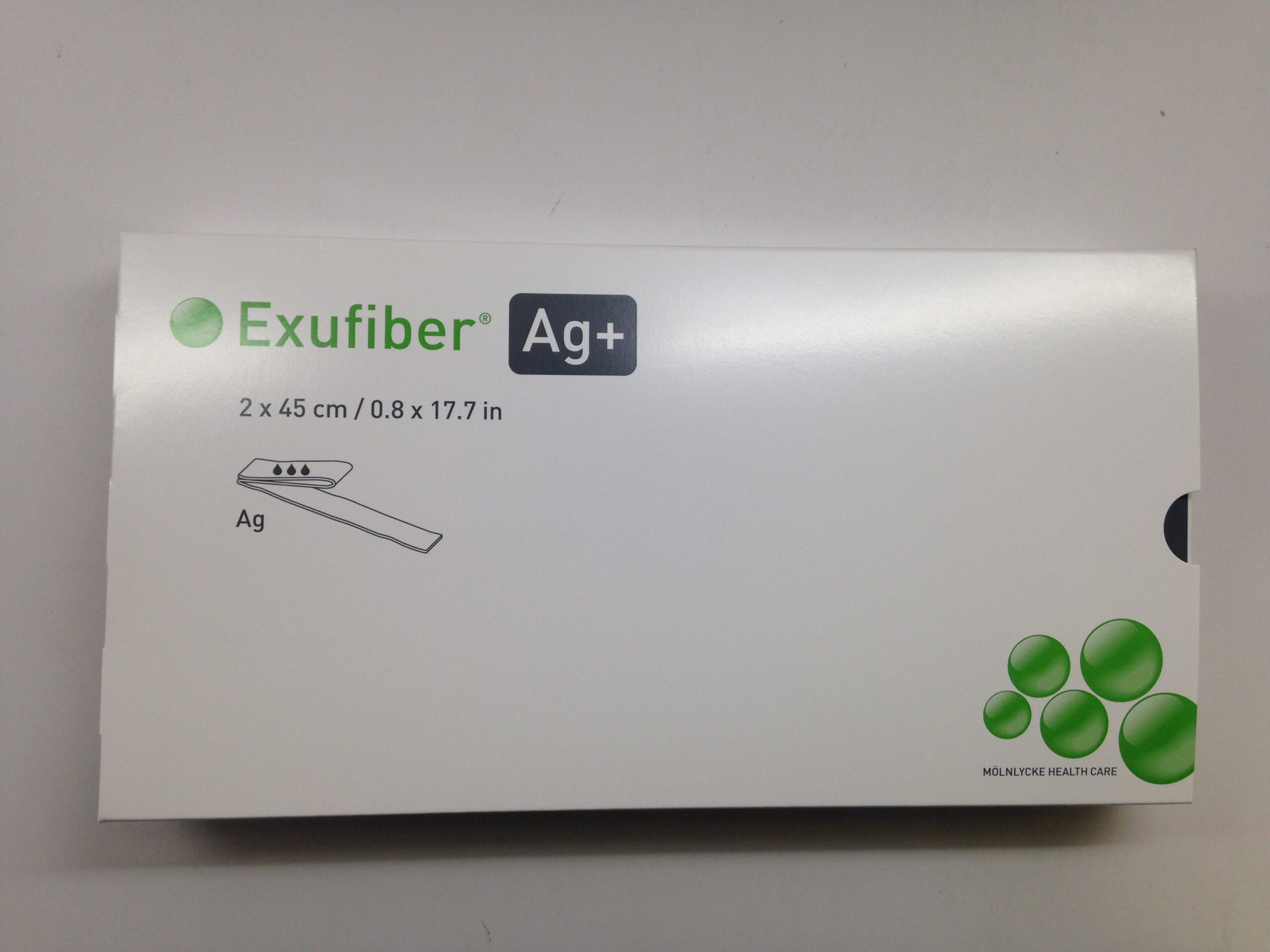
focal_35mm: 33
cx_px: 635
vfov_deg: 42.9
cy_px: 476
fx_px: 1211
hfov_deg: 55.4
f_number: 2.4
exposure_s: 1/60
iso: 50
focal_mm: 4.12
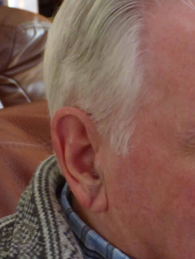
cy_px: 105
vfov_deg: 5.5
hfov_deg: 4.1
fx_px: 2689
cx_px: 231
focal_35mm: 358
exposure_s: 1/5
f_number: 5.4
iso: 800
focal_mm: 26.98
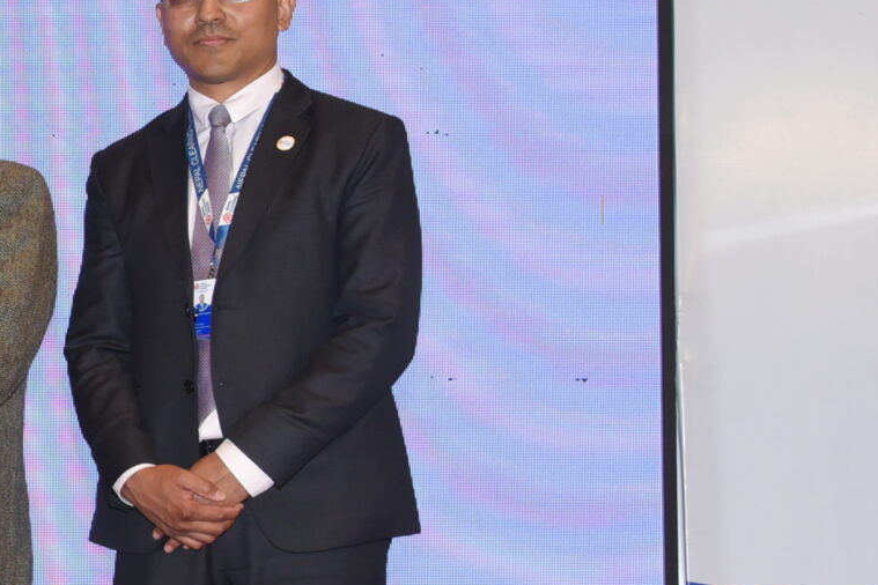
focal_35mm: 118
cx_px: -412
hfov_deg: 16.0
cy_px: 359
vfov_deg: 11.6
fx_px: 2878
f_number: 5.6
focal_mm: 35
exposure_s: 1/200
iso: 1250
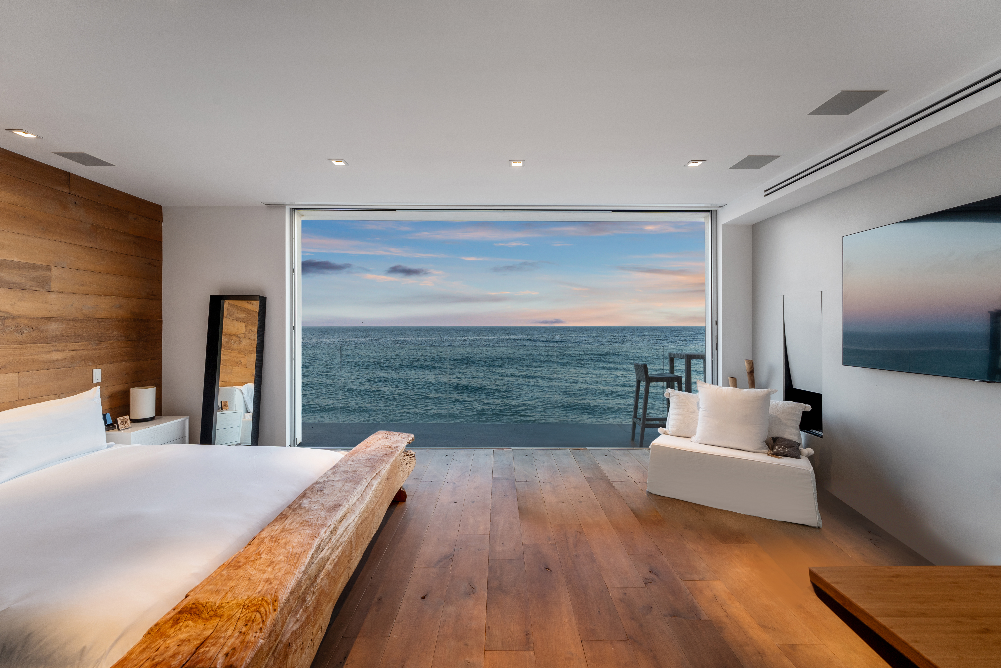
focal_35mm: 14
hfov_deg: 104.3
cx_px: 500
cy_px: 334
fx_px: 389
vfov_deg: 81.2
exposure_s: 1/4
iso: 320
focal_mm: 14
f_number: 9
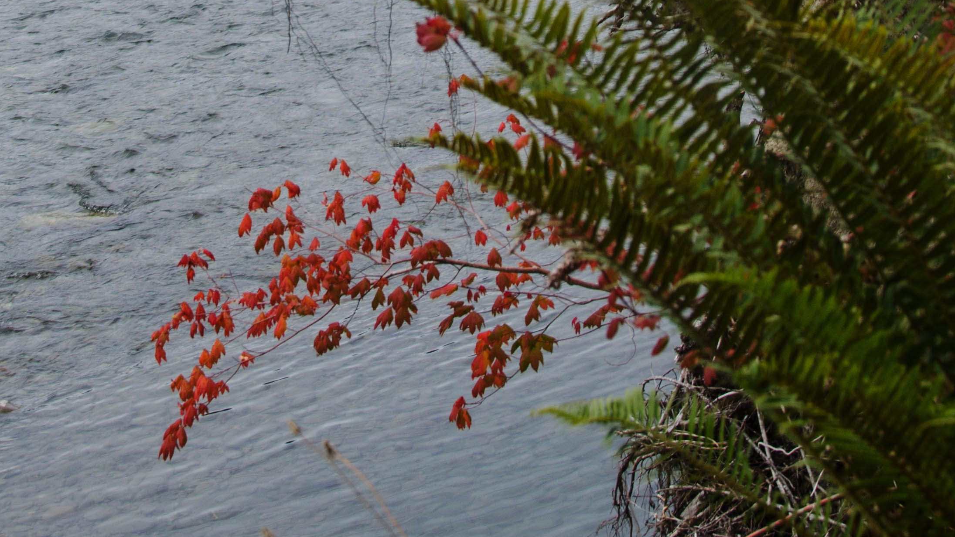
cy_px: -275
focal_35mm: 120
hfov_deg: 17.8
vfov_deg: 9.8
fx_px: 3039
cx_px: 376
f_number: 10
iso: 100
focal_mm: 34
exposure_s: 1/60
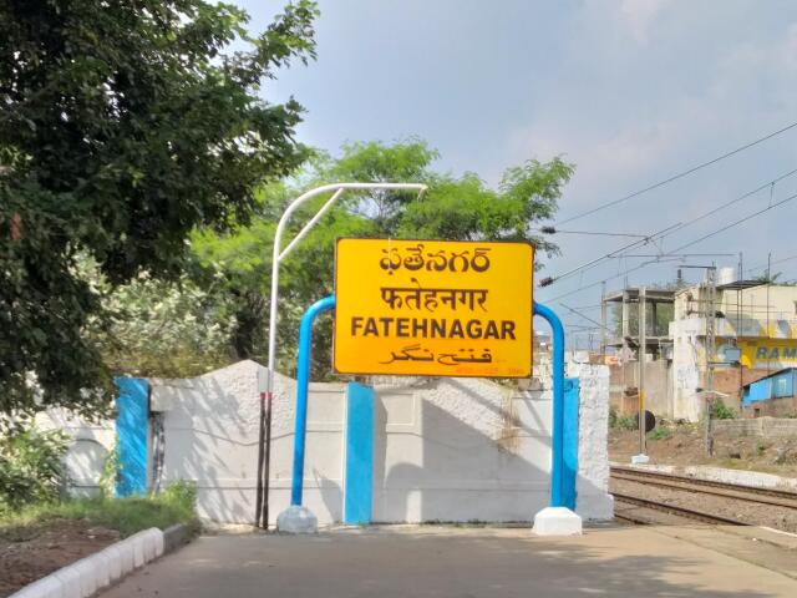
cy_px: 299
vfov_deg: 53.1
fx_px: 599
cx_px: 398
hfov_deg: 67.3
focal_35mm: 26
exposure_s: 1/1054
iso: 40
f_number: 1.7
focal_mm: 3.93
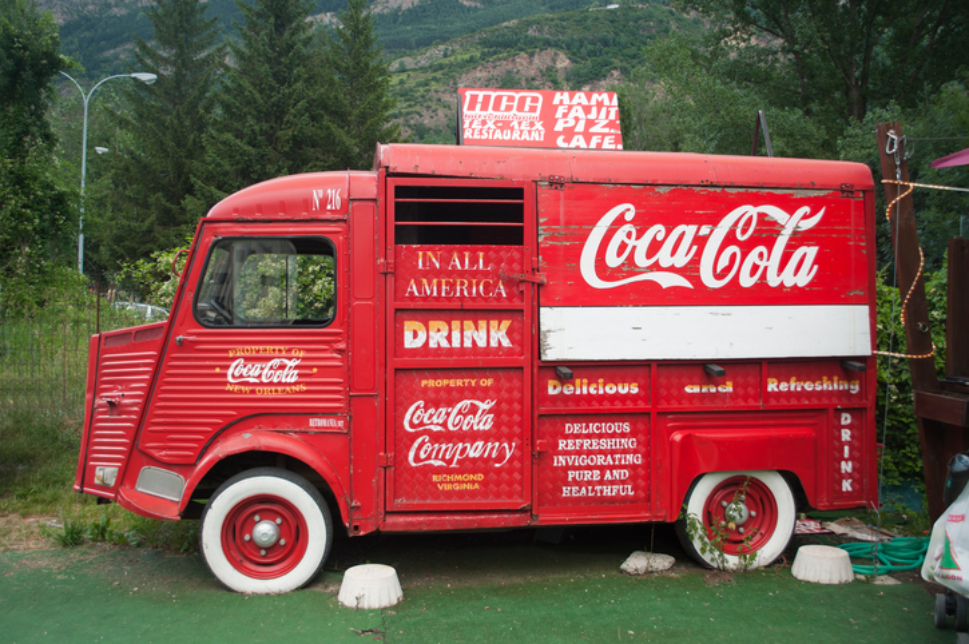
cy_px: 322
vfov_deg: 39.9
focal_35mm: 33
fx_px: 887
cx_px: 484
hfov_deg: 57.3
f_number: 4
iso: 100
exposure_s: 1/30
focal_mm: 22
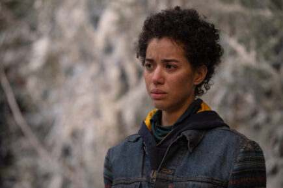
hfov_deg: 16.4
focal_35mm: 125
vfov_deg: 10.9
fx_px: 982
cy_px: 94
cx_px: 142
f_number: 3.2
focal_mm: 125
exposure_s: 1/160
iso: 3200
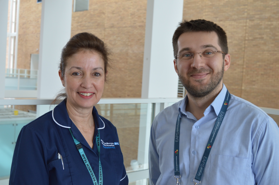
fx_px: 325
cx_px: 140
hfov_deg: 46.4
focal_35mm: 42
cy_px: 92
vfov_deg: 31.8
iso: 320
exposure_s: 1/125
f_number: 5.6
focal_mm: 28
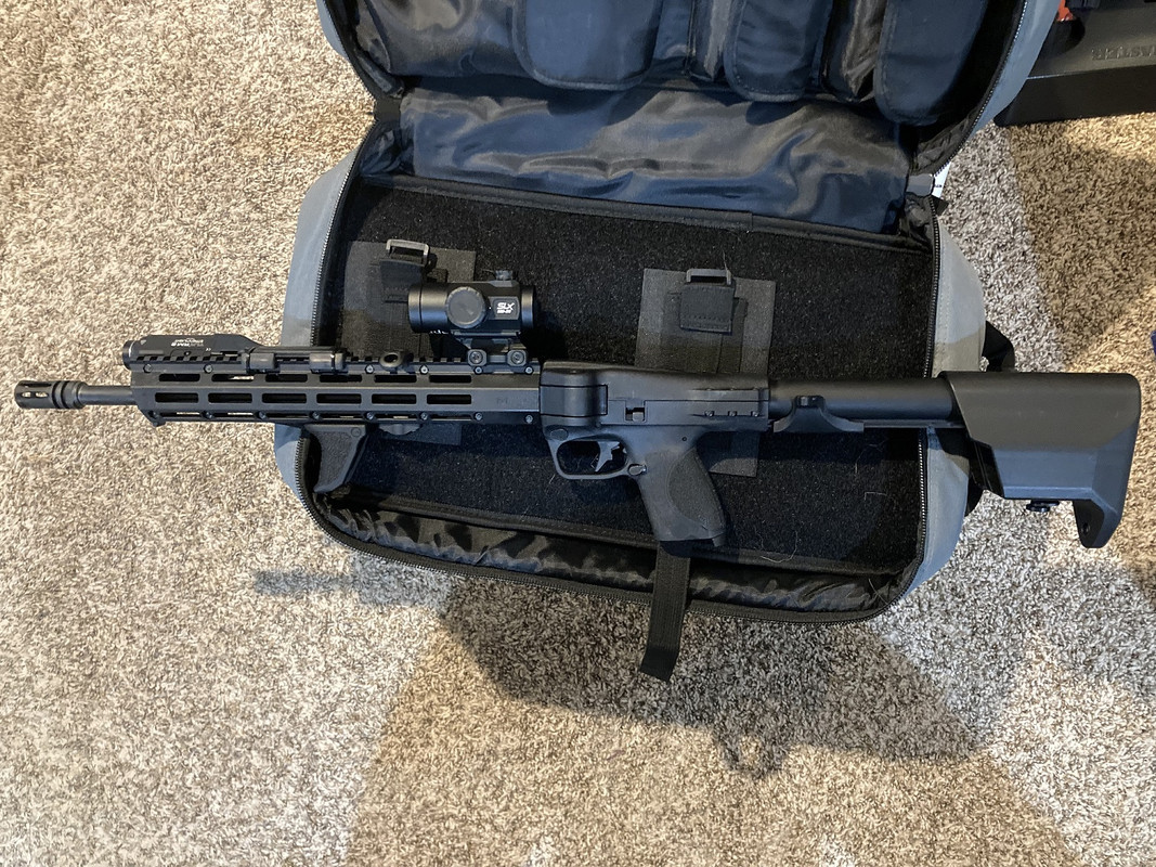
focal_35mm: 28
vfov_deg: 49.7
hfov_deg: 63.4
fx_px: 935
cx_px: 578
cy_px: 434
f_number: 1.8
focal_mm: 3.99
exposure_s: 1/24
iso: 640
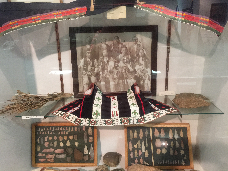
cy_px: 86
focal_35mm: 29
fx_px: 191
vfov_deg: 48.2
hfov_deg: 61.7
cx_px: 114
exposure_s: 1/15
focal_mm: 4.15
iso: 100
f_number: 2.2
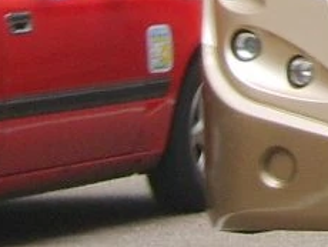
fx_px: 5407
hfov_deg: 3.4
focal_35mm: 570
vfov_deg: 2.6
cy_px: -530
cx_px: 870
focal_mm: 17
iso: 50
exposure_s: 1/180
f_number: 4.5
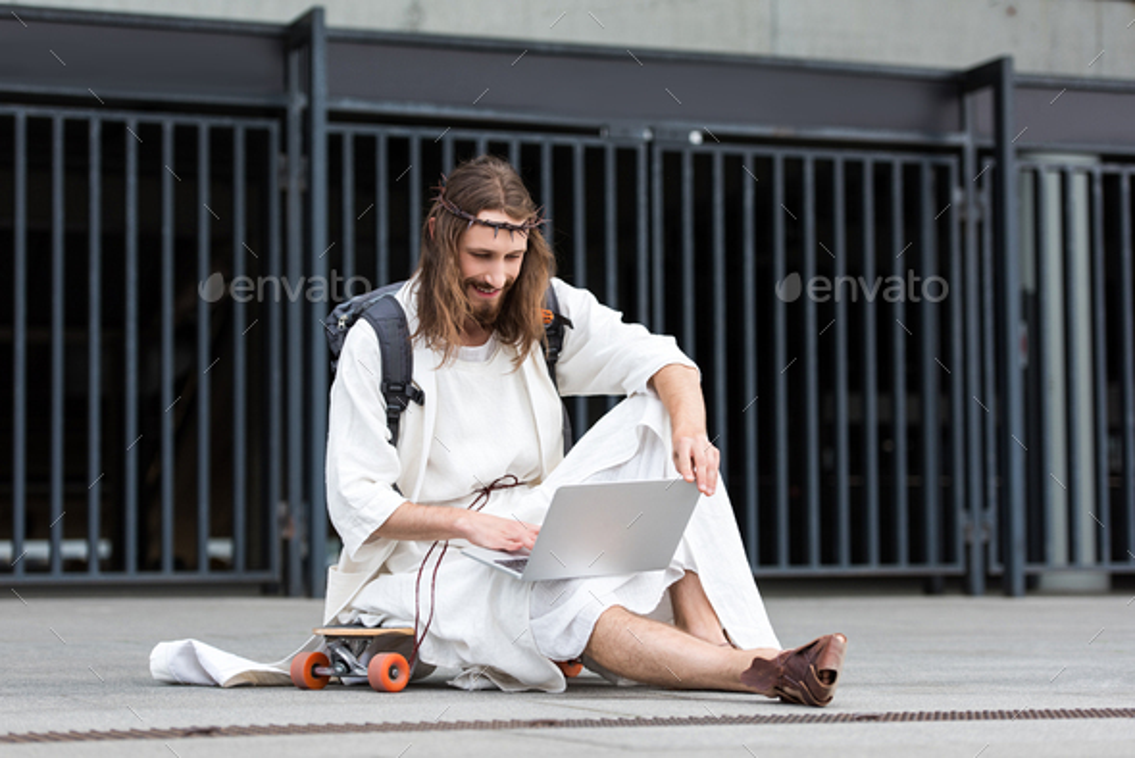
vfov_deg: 15.2
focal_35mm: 90
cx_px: 568
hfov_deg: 22.6
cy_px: 379
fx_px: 2839
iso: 160
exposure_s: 1/400
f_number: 3.5
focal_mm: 90
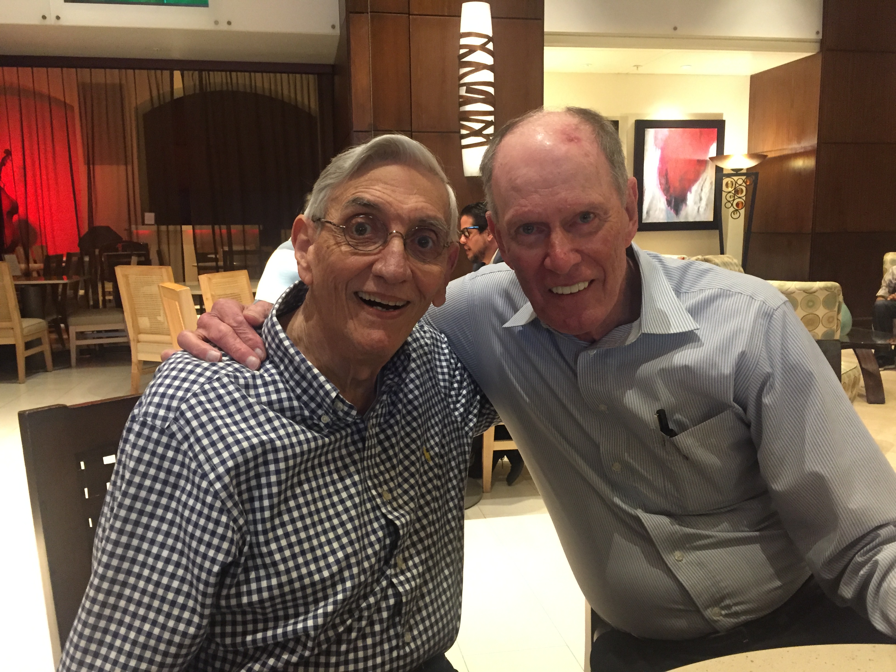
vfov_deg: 48.2
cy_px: 336
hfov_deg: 61.7
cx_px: 448
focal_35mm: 29
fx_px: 751
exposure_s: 1/15
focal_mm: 4.15
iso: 250
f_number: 2.2
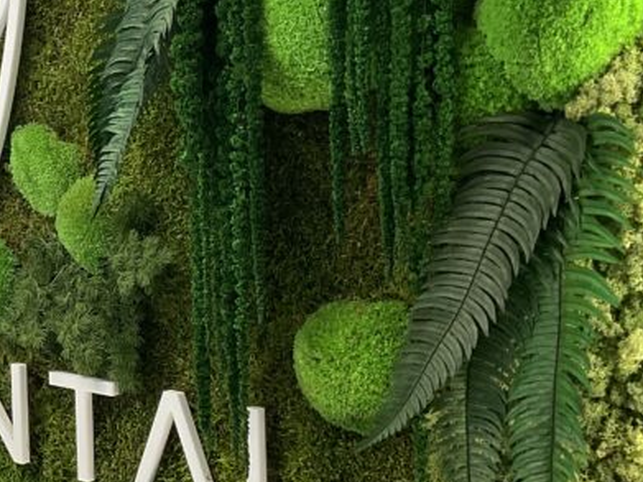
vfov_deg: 19.3
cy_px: 125
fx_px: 1411
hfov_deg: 23.6
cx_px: -118
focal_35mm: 76
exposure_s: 1/100
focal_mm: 3
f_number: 1.8
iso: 50
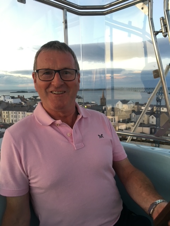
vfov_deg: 61.7
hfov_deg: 48.2
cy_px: 113
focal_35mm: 29
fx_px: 190
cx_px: 85
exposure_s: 1/33
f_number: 2.2
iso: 100
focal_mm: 4.15
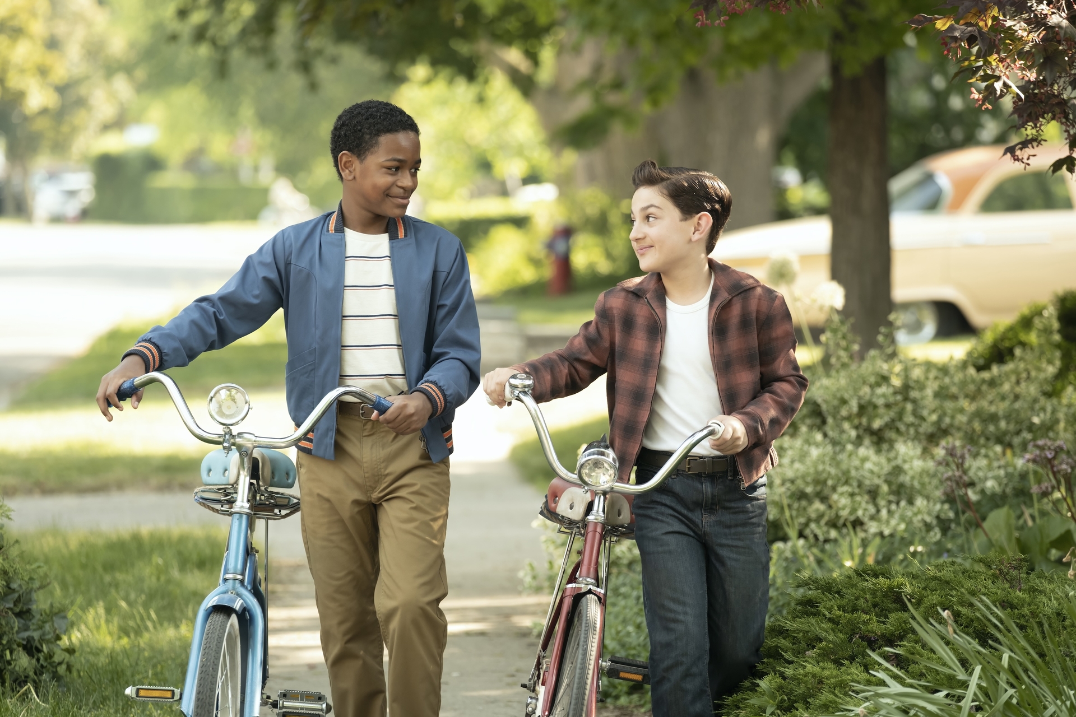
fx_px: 6276
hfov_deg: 9.8
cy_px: 358
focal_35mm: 210
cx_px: 538
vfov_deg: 6.5
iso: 640
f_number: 3.6
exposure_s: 1/320
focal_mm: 140
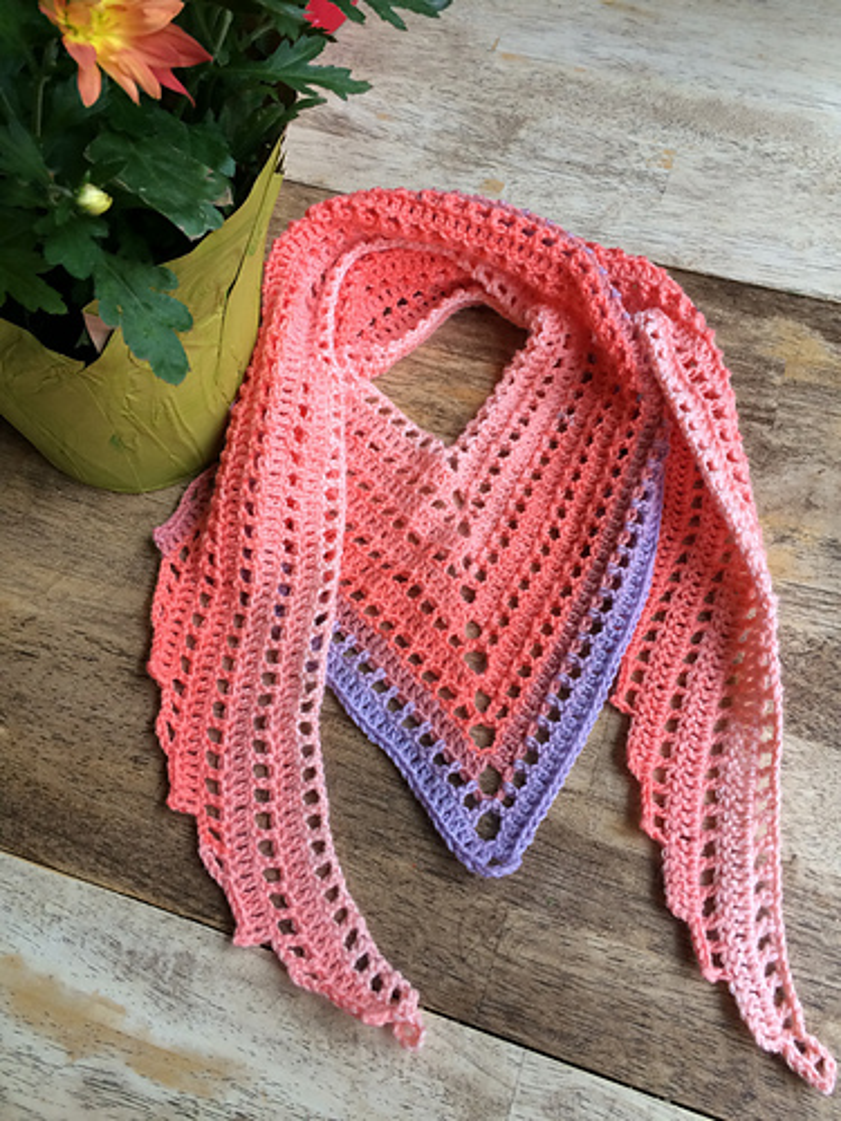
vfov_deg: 61.7
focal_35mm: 29
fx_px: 939
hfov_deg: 48.2
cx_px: 420
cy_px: 560
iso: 80
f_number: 2.2
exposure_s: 1/30
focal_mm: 4.15
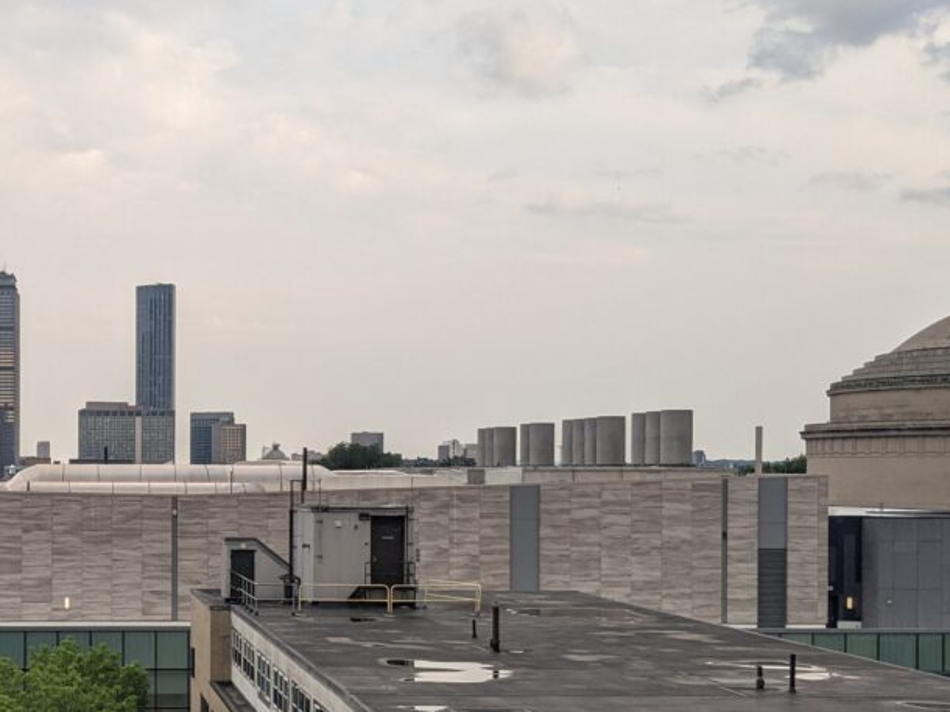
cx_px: 117
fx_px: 1701
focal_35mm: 62
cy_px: 486
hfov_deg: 30.0
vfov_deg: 23.5
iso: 71
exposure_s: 1/317
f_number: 1.8
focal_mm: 4.44
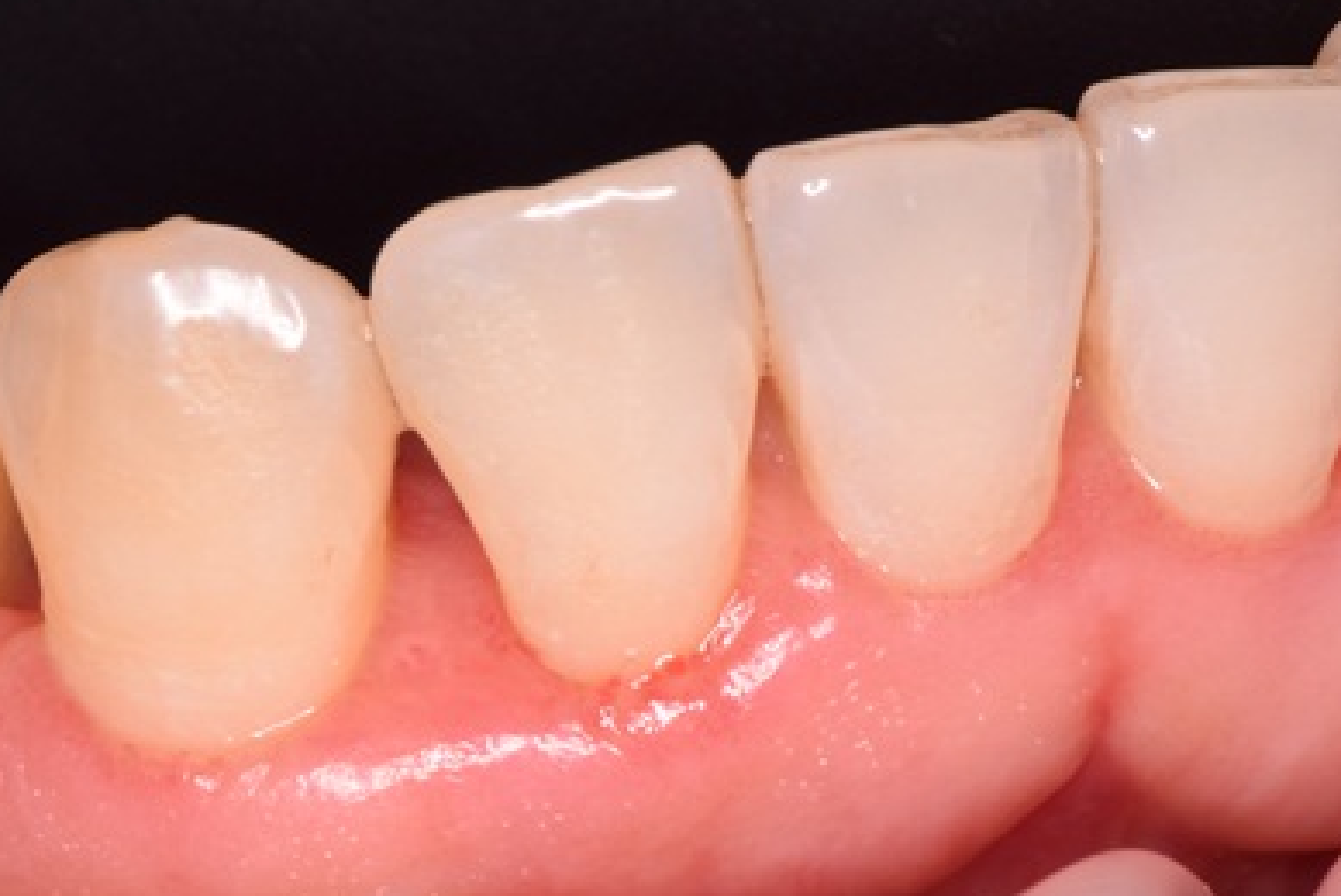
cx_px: 462
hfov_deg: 9.9
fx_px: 7754
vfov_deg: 6.6
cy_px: 665
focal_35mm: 208
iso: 400
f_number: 51
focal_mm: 90
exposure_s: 1/60
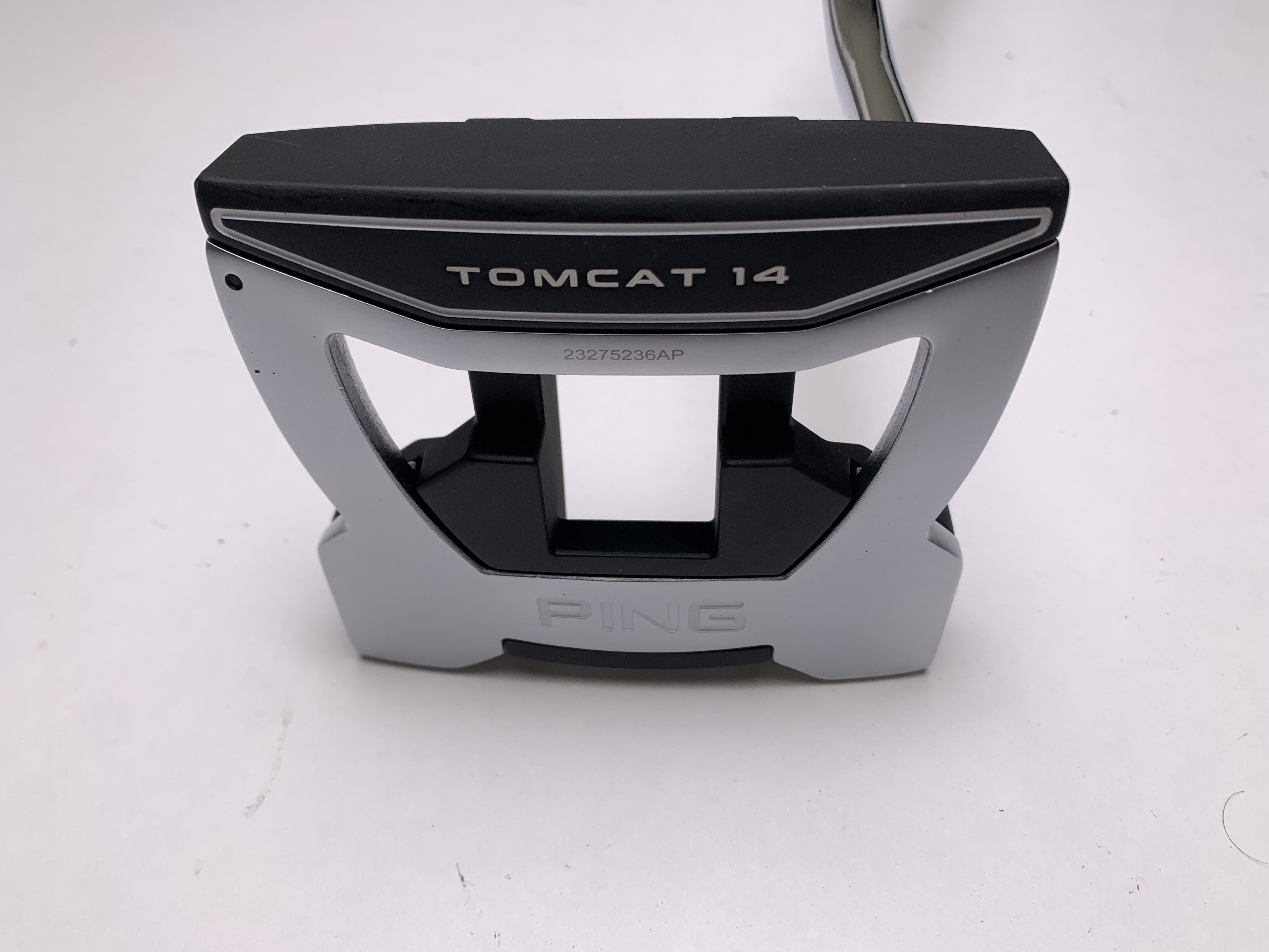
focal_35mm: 26
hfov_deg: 67.3
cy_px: 476
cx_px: 634
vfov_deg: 53.1
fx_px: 953
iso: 25
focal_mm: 4.25
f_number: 1.8
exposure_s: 1/706
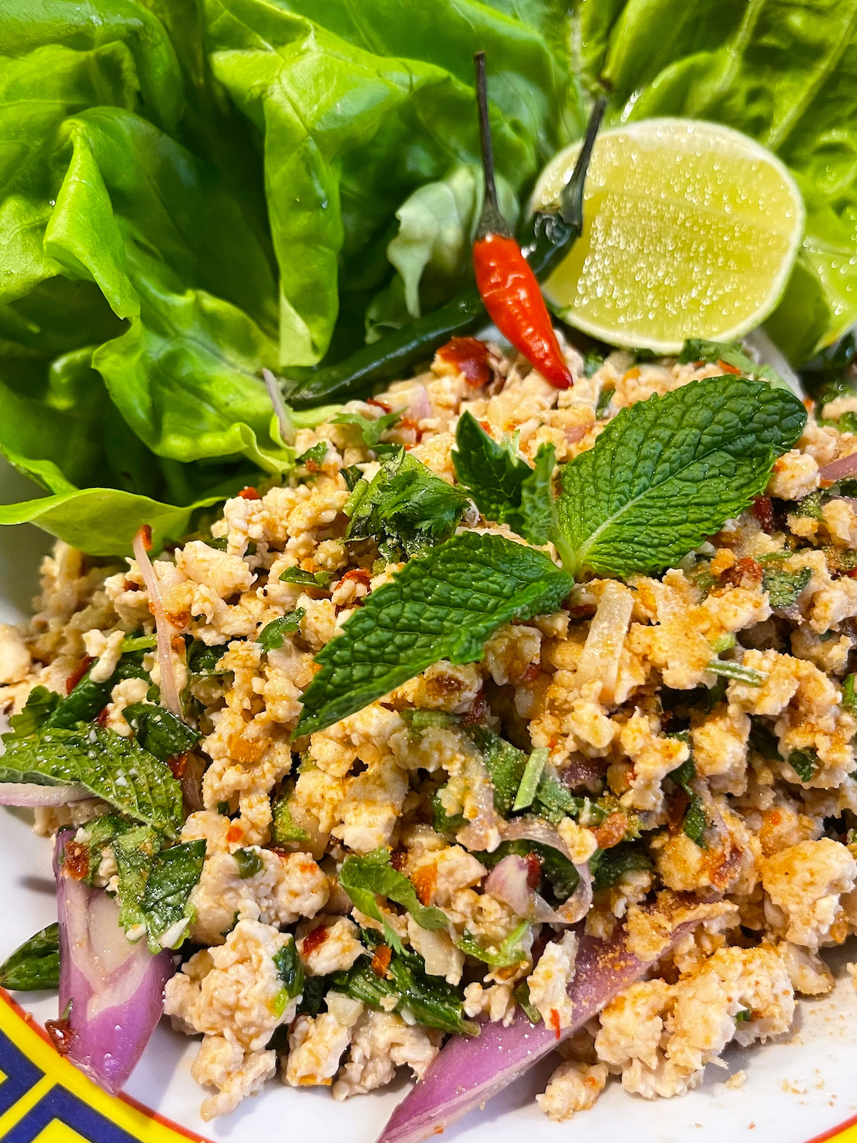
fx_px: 858
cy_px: 572
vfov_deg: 67.3
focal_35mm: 26
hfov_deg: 53.1
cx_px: 428
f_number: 1.6
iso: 250
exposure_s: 1/60
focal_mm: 5.1
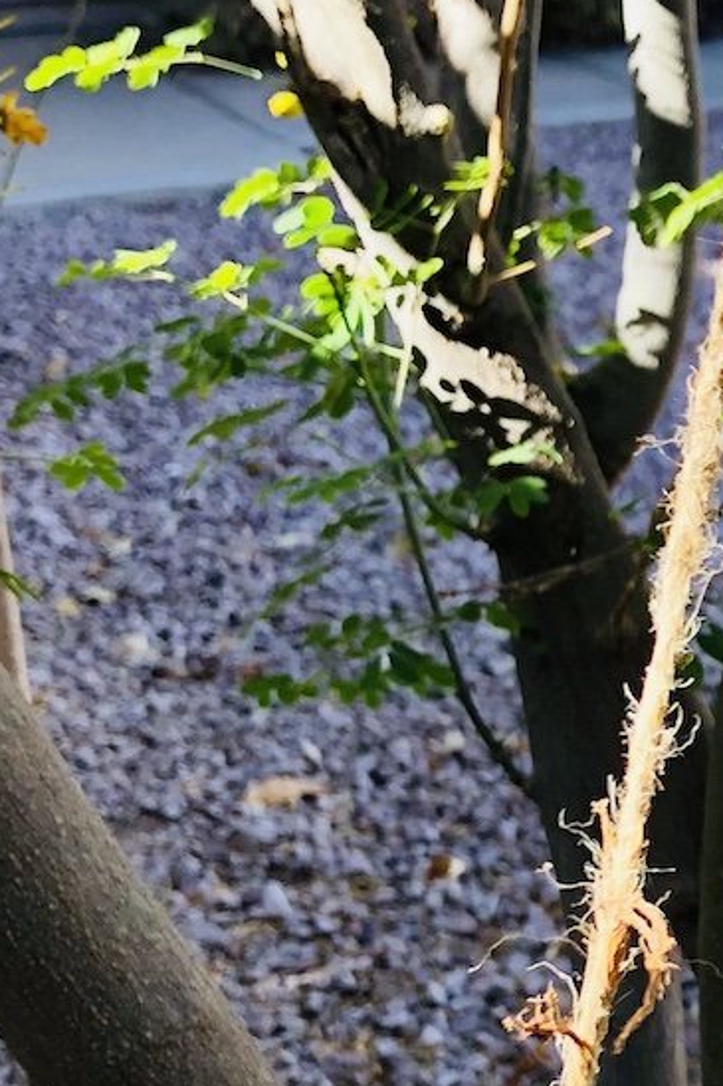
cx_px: 1052
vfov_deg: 23.7
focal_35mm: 85
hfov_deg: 15.0
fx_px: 2562
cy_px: 813
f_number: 1.8
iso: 20
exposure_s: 1/271
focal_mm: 3.99
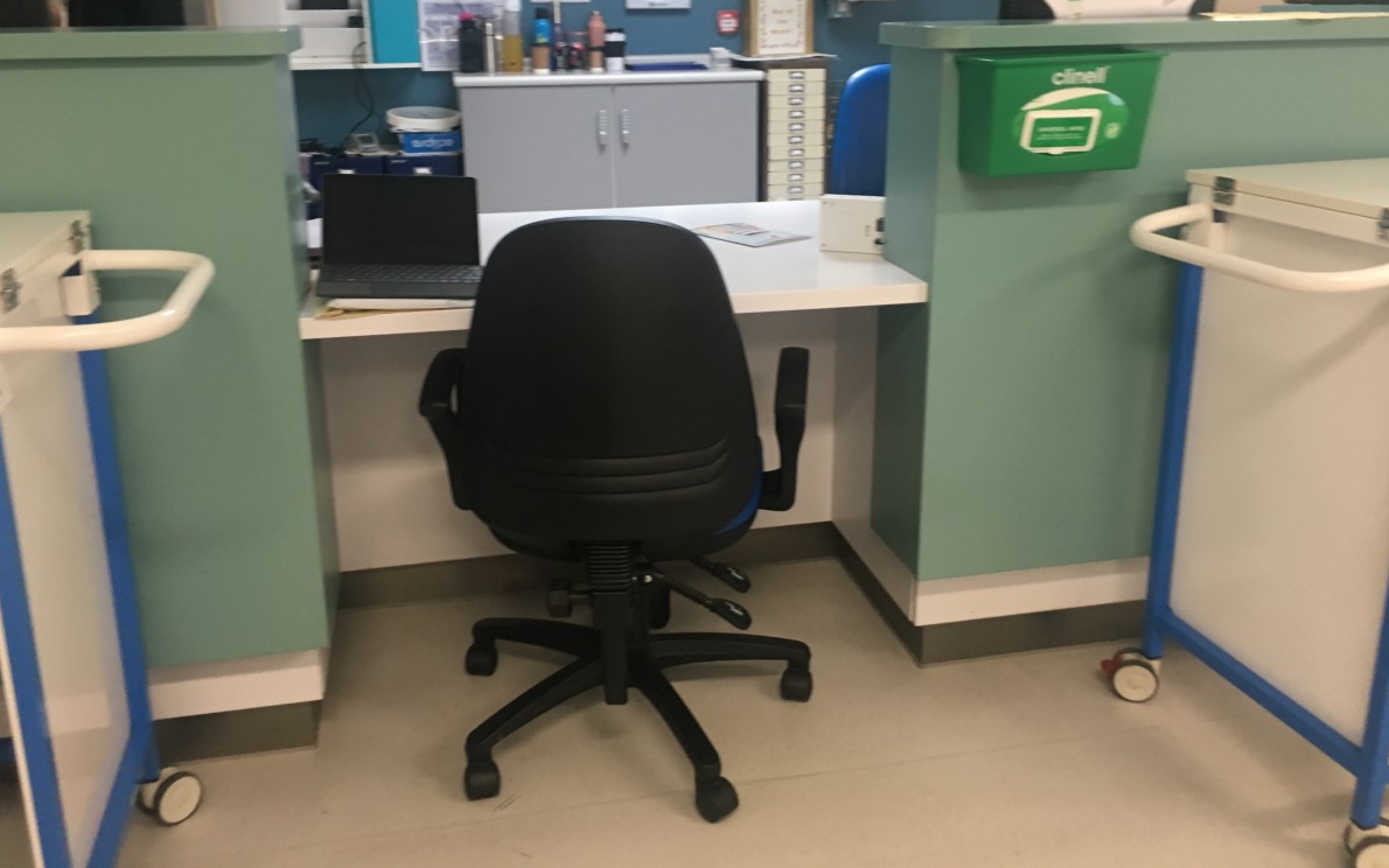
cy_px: 344
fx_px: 1174
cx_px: 691
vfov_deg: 40.4
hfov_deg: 61.2
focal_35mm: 31
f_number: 2.2
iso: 160
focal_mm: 4.15
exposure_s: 1/33
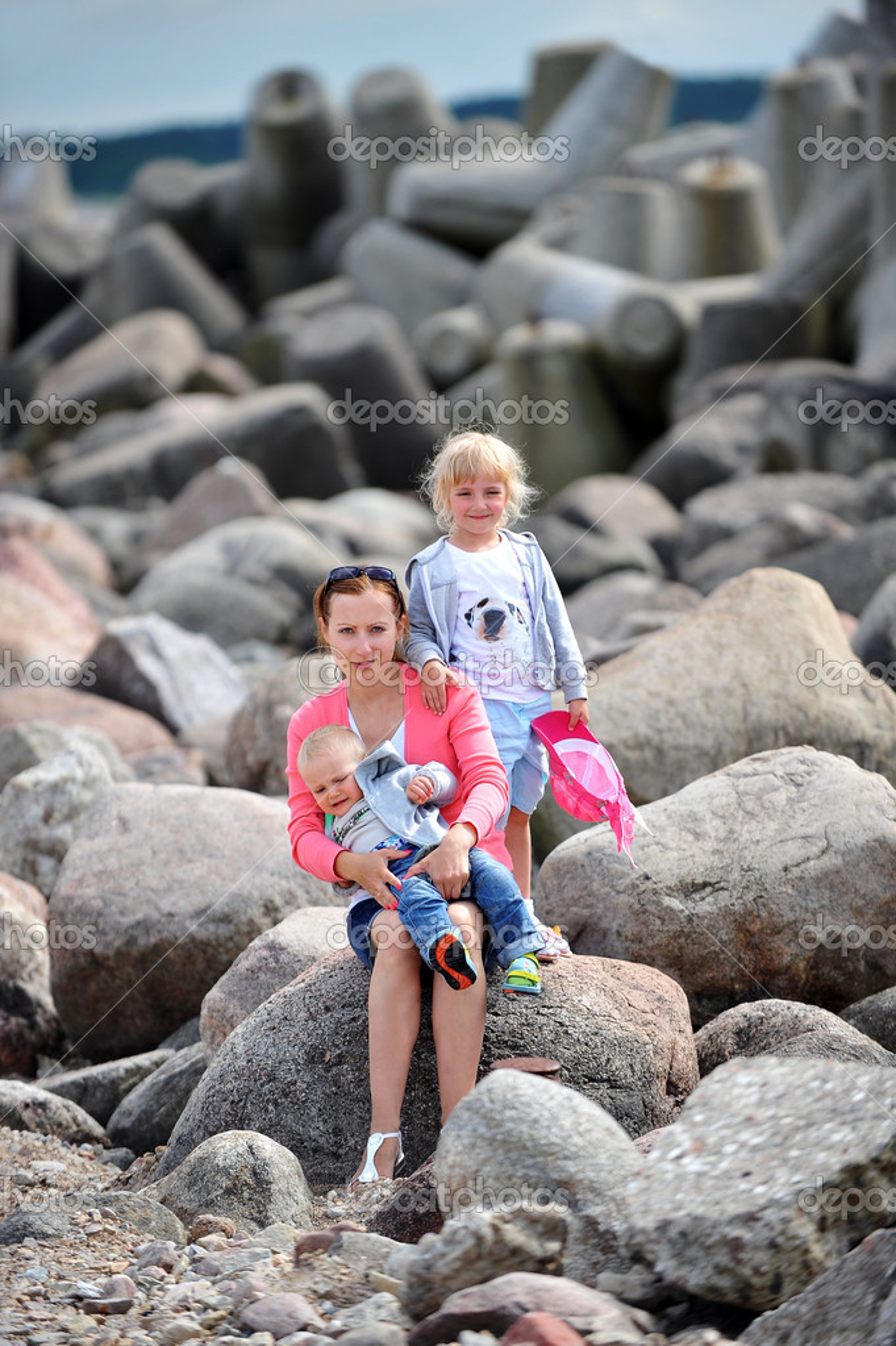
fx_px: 7474
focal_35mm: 200
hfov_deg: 6.9
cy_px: 673
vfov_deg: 10.3
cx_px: 448
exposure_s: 1/1000
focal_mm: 200
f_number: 2.8
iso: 200
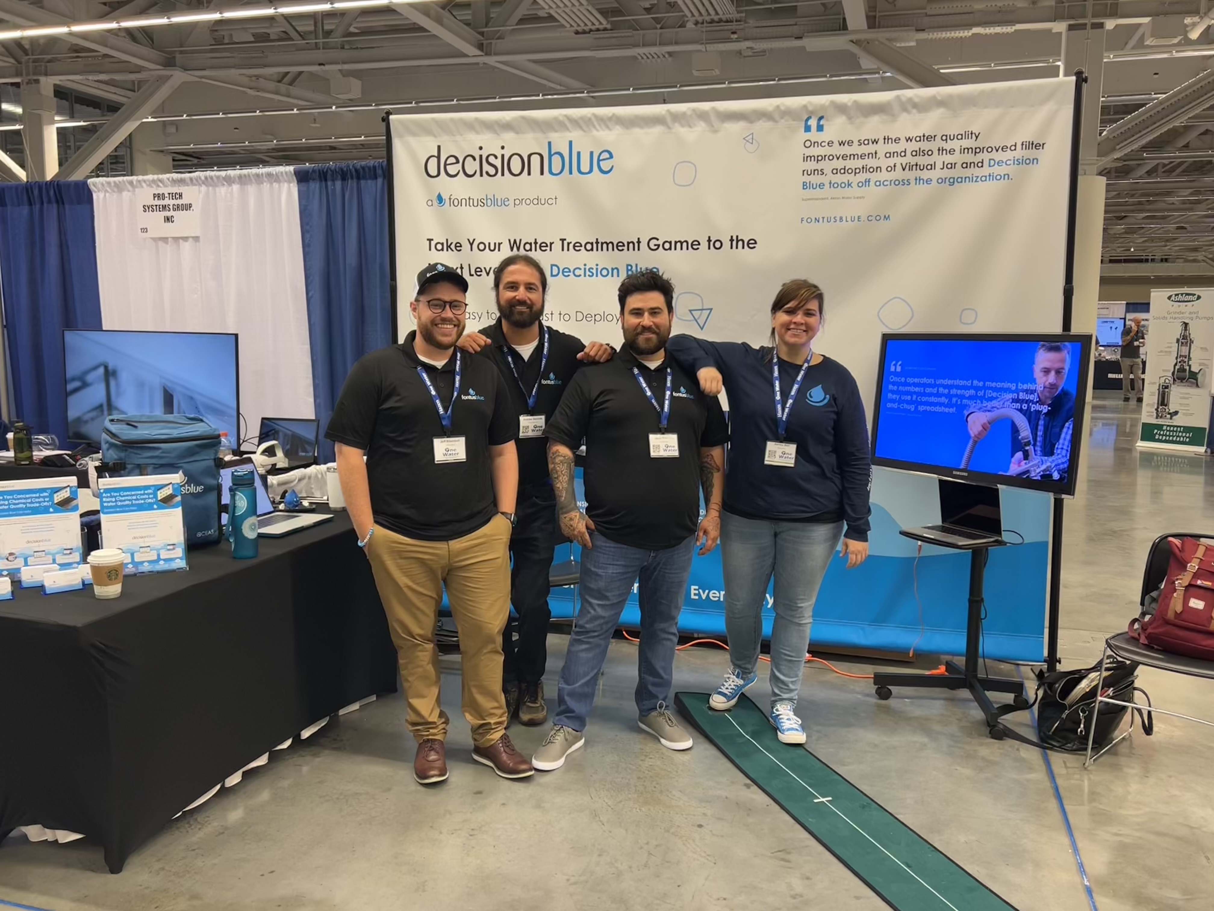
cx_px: 607
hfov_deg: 67.3
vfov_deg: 53.1
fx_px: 912
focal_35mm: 26
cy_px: 456
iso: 64
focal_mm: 5.7
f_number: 1.5
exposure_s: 1/60
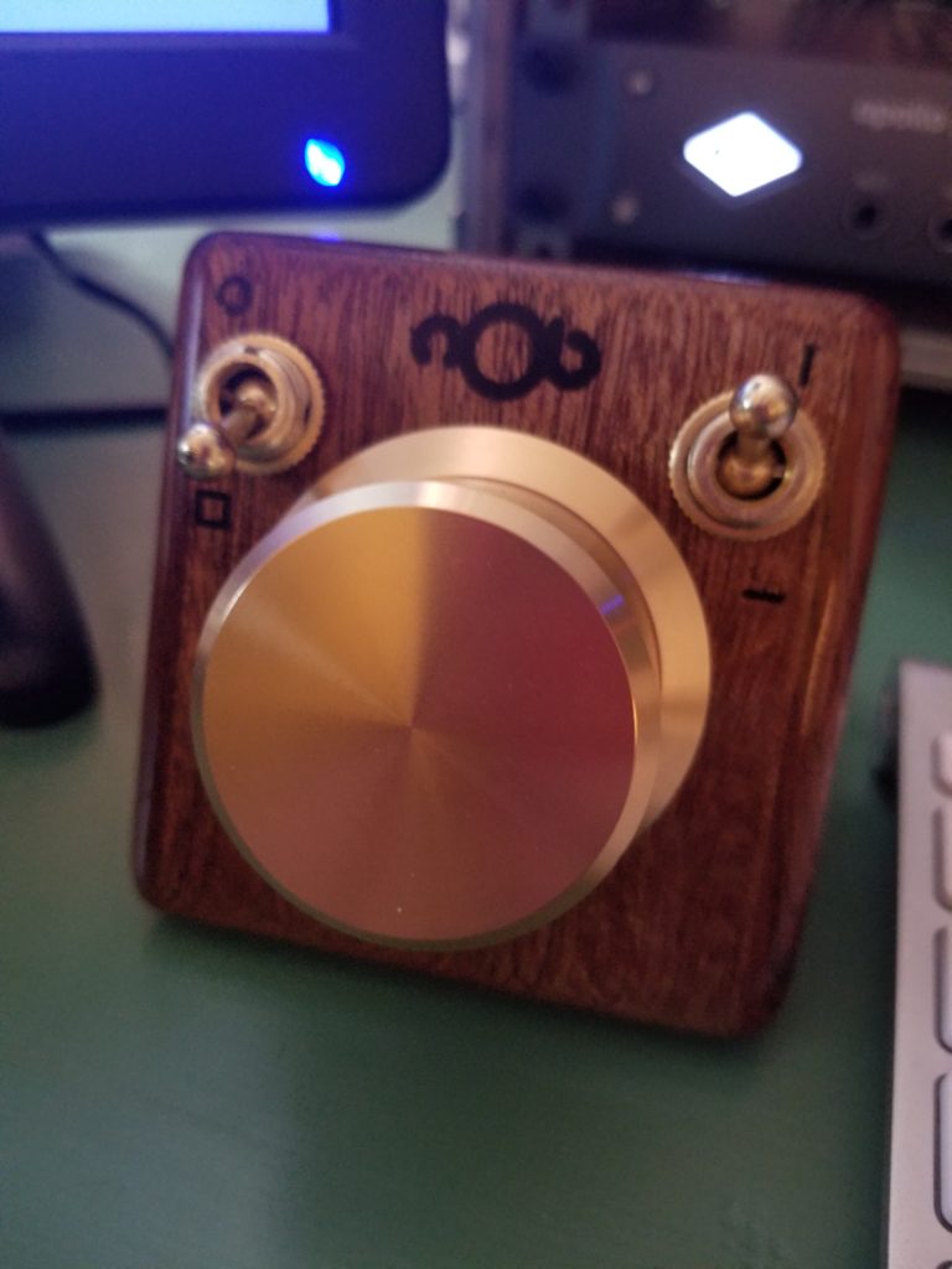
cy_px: 634
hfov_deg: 53.1
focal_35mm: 26
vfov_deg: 67.3
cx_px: 476
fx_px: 953
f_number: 1.7
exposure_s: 1/10
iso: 500
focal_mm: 4.25
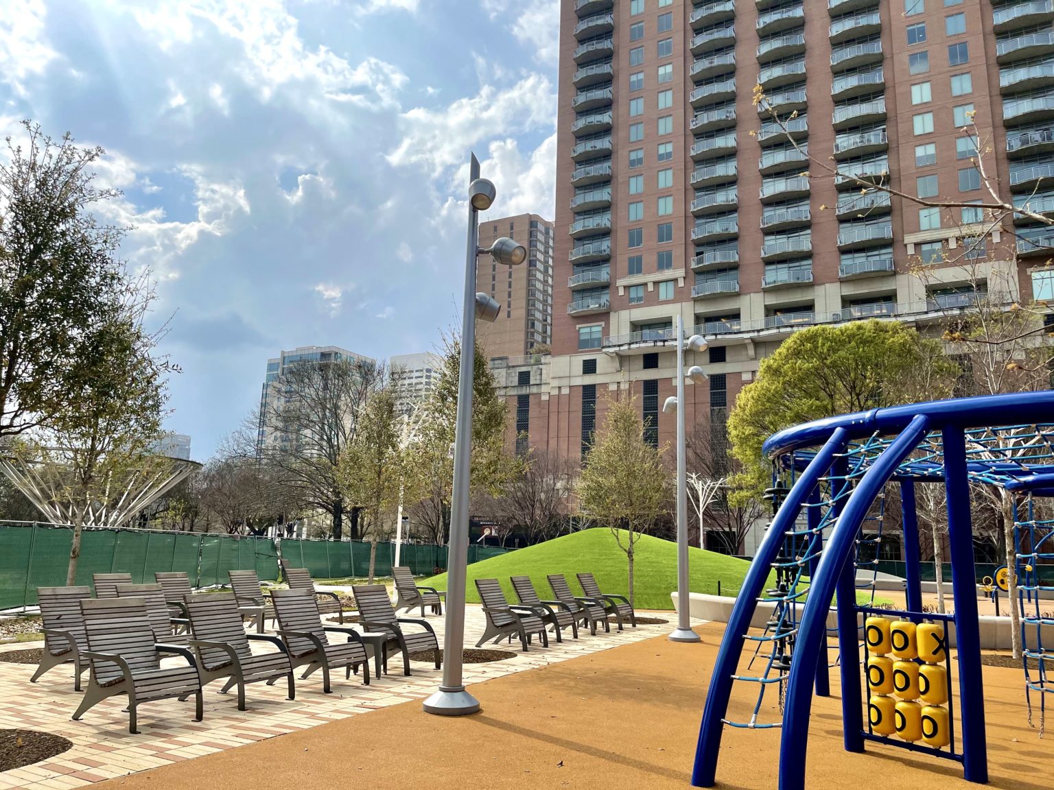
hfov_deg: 67.3
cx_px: 527
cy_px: 395
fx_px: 792
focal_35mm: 26
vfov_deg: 53.1
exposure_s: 1/8547
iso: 32
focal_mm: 5.1
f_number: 1.6
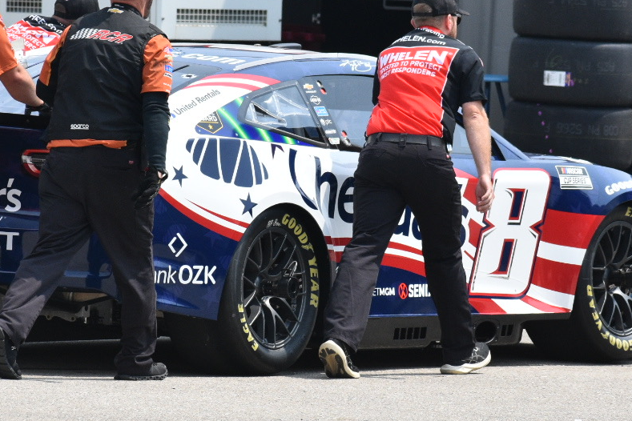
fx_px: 8918
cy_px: 164
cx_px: 263
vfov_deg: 2.7
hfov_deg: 4.1
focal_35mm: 508
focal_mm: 165
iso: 800
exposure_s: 1/3200
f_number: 7.1
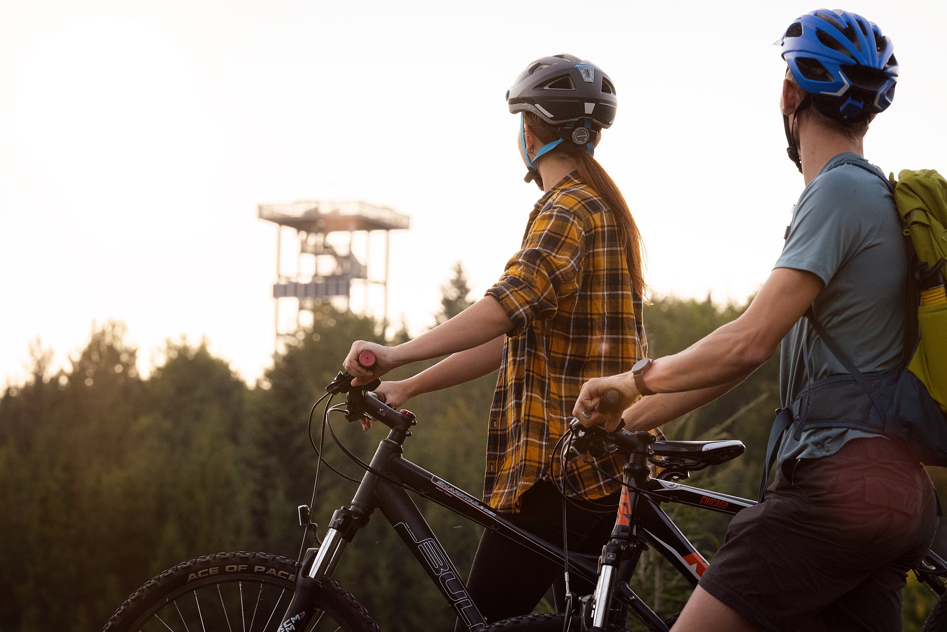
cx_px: 474
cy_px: 316
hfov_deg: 10.3
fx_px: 5261
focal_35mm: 200
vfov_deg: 6.9
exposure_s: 1/50
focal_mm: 200
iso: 1250
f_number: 11
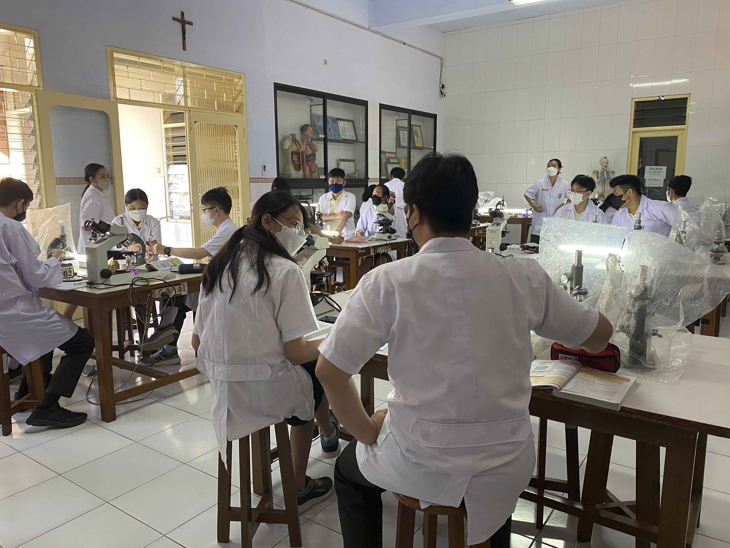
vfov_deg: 53.1
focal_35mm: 26
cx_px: 365
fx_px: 548
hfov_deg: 67.3
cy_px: 274
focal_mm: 4.25
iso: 100
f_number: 1.8
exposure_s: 1/50
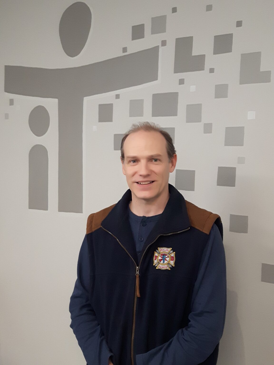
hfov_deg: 45.4
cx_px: 137
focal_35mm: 31
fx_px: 327
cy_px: 182
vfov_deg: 58.4
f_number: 1.9
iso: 200
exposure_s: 1/33
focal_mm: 3.7
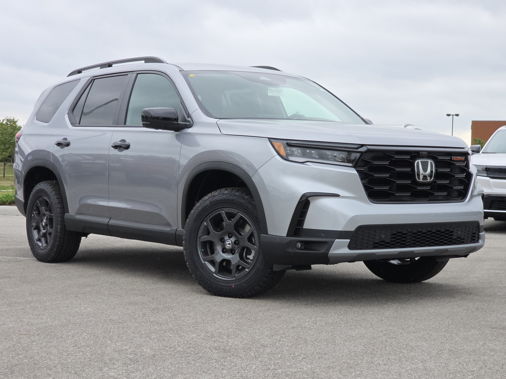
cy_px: 190
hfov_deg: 28.2
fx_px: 1009
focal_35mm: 69
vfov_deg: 21.3
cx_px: 253
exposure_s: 1/433
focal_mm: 7.9
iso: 50
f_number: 2.4
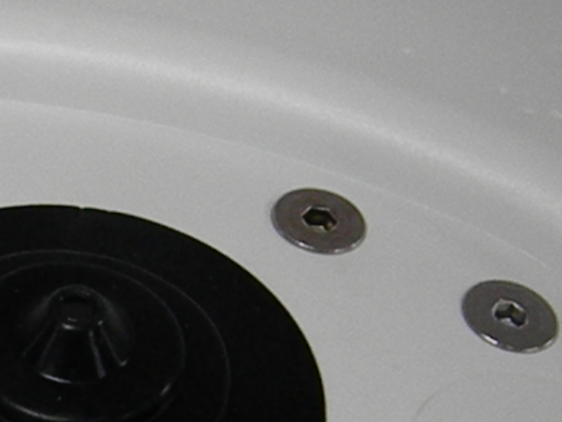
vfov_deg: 18.4
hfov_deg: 24.6
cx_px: 106
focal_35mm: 78
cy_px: 426
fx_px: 1266
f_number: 7
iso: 720
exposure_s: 1/620
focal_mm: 5
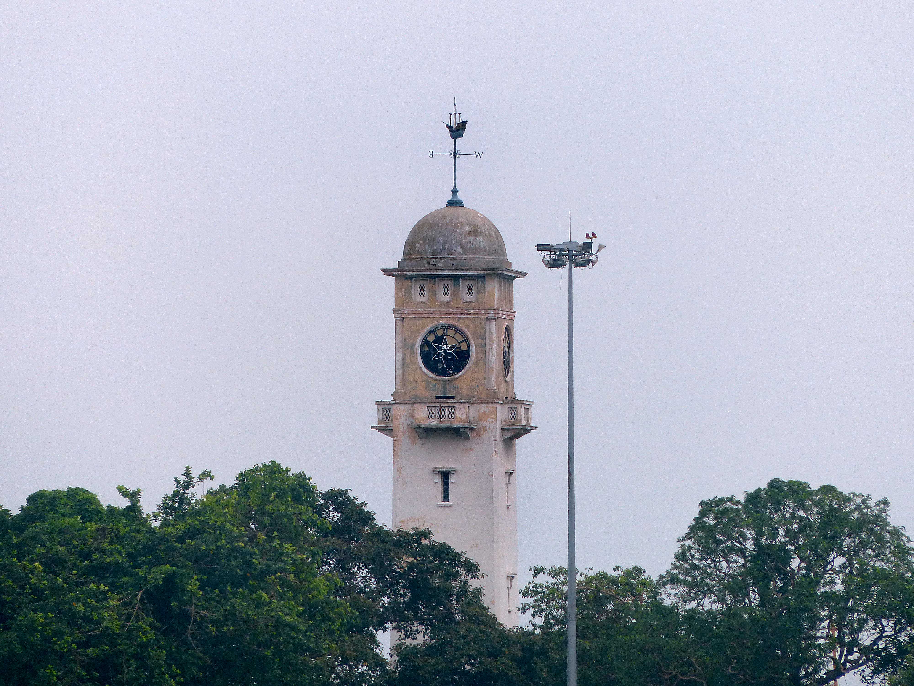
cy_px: 343
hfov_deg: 3.3
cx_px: 457
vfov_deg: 2.5
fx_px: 15842
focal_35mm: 600
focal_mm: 108
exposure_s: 1/800
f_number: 4
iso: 200
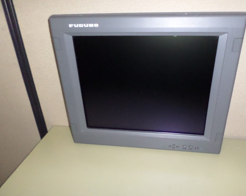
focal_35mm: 27
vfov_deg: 53.2
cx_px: 136
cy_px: 99
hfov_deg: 63.9
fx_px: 197
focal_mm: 4.5
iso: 640
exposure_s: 1/30
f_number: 9.2
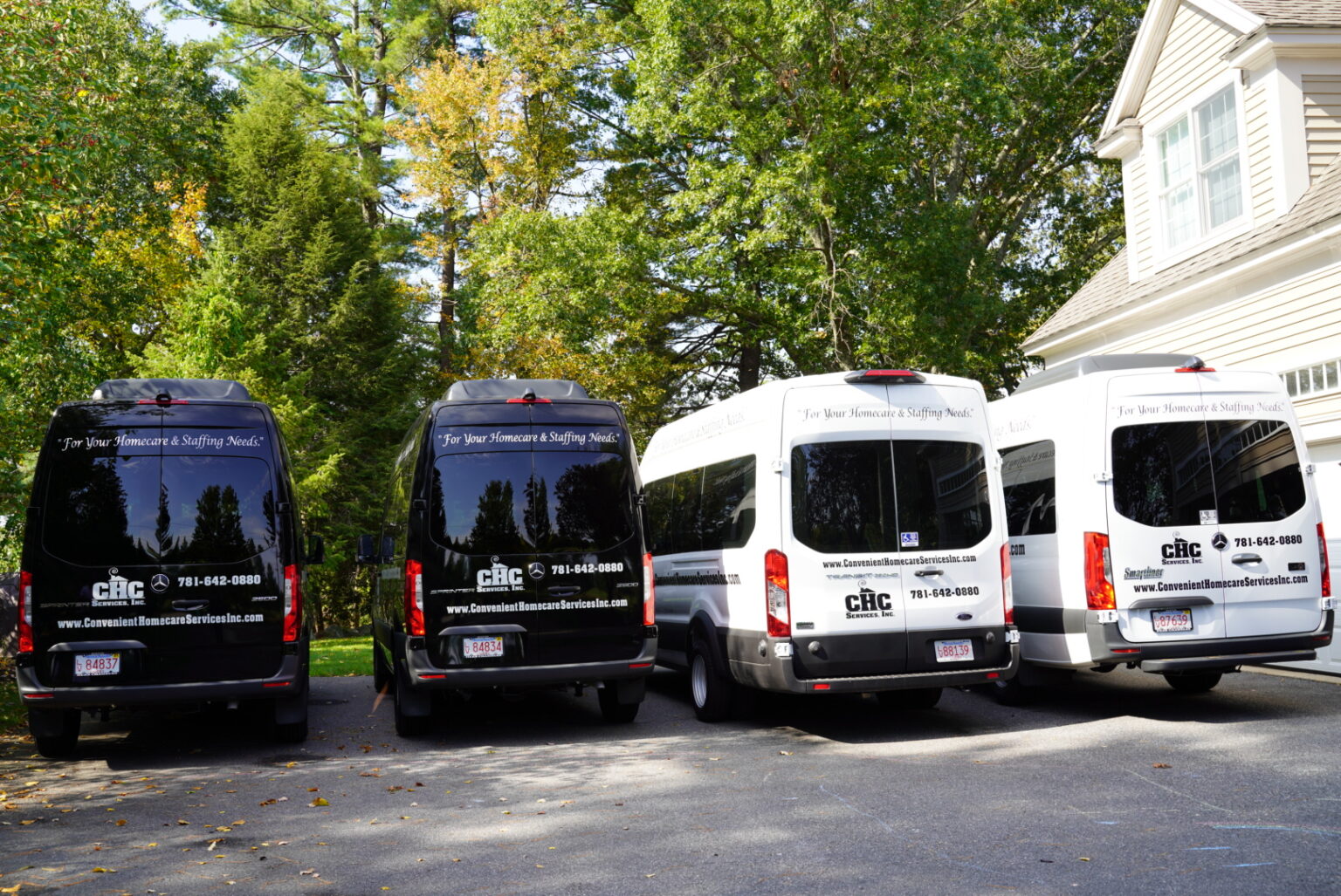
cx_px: 670
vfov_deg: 36.0
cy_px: 448
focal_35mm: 37
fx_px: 1379
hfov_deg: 51.8
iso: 100
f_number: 6.3
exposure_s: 1/80
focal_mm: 37
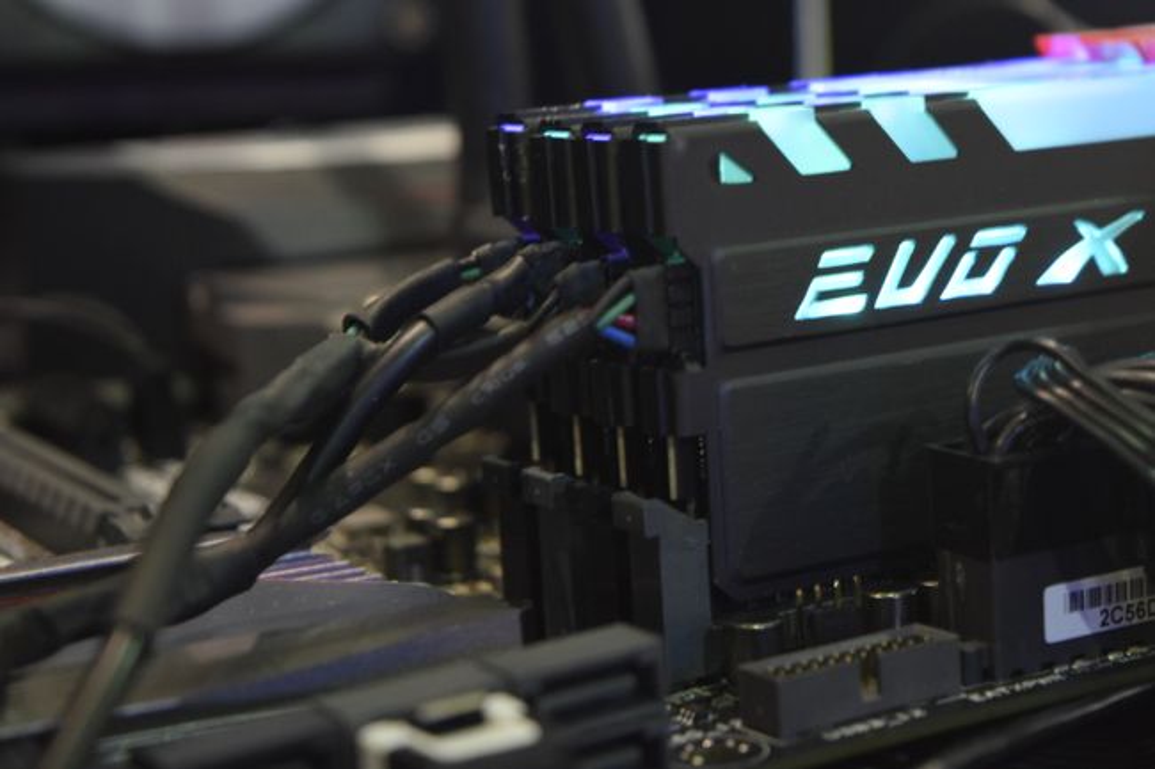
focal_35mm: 82
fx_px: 2646
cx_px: 578
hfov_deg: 24.6
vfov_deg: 16.5
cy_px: 384
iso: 2200
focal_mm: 55
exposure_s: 1/60
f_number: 5.6
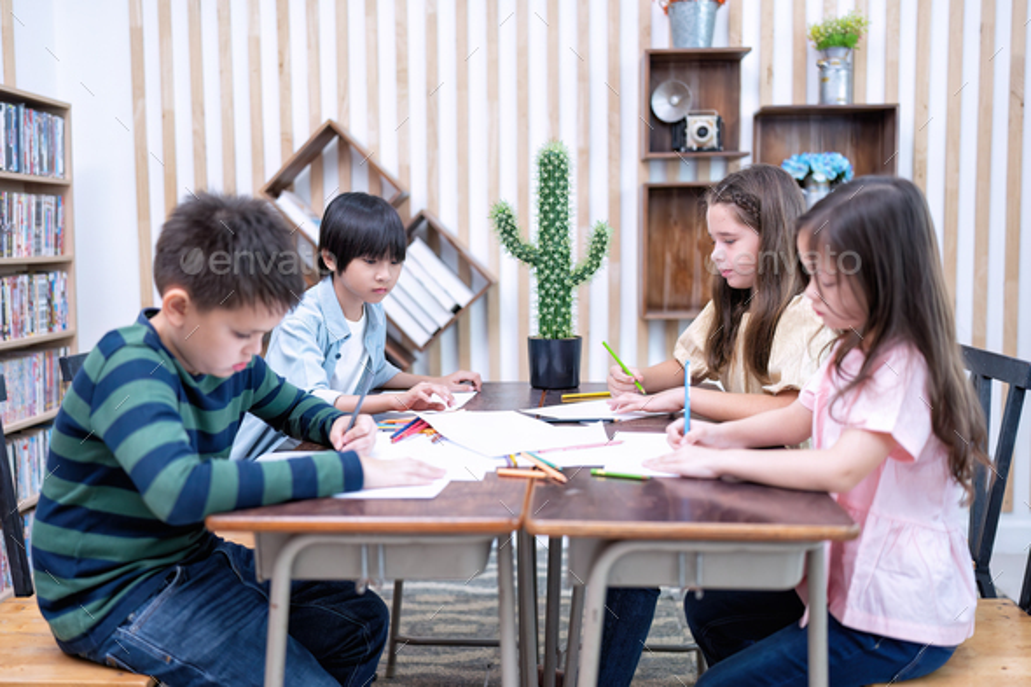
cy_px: 344
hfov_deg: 54.4
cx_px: 516
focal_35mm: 35
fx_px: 1002
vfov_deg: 37.8
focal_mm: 35
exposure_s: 1/320
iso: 320
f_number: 1.4
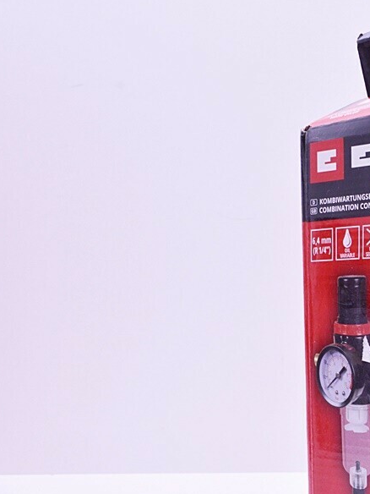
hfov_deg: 21.3
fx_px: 924
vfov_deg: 29.8
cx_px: 420
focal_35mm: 65
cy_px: 294
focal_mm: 25
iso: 400
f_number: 8
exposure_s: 1/125
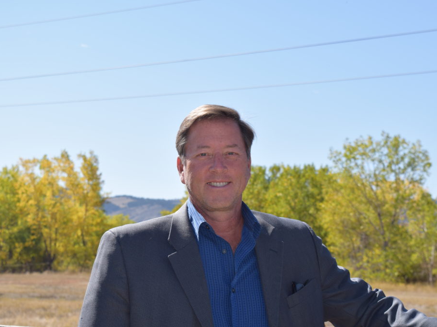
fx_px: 1130
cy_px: 163
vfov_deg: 16.5
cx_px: 230
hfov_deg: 21.9
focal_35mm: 90
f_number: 9
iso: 100
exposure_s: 1/200
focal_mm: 55
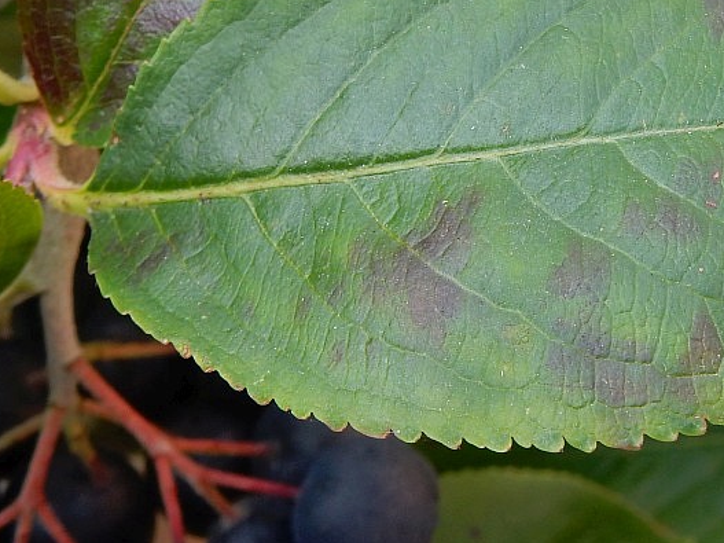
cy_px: 166
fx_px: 1715
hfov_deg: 23.6
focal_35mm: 82
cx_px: 551
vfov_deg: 17.9
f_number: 4
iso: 125
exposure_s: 1/100
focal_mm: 6.4
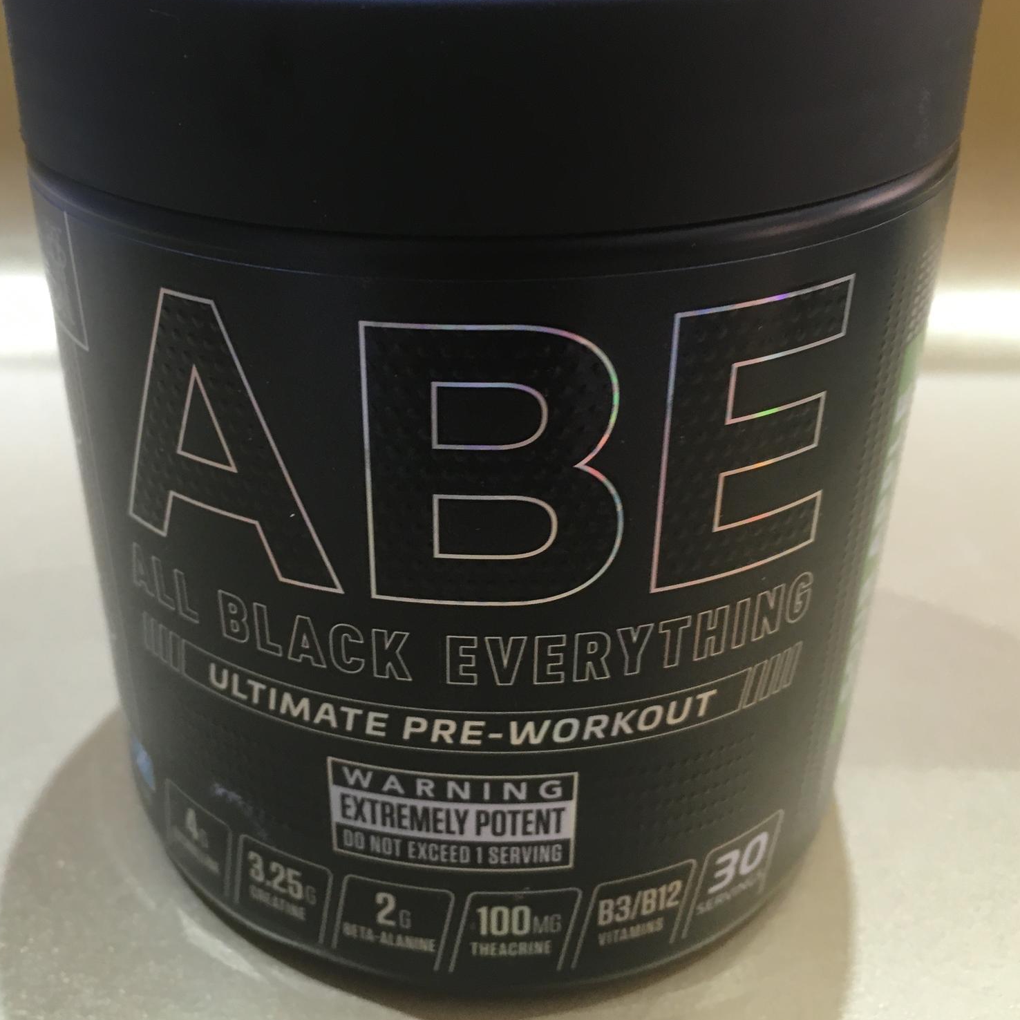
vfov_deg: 47.2
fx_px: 1167
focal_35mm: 35
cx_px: 393
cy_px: 502
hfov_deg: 46.9
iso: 125
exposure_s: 1/33
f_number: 2.2
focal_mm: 4.15
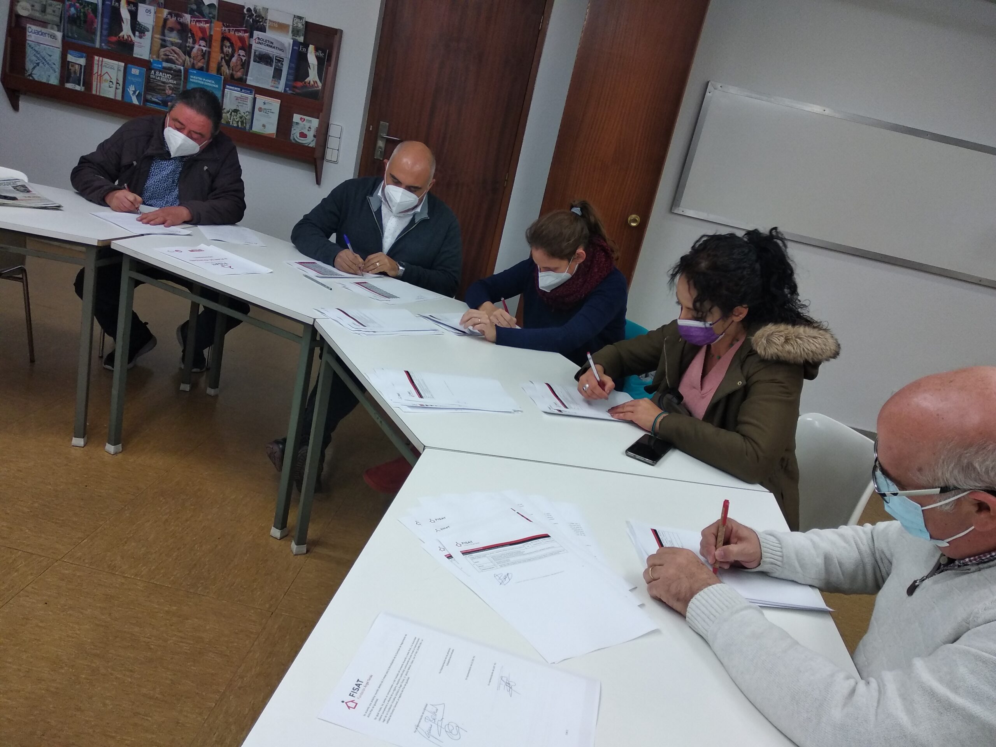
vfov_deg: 53.1
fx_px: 748
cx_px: 498
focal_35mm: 26
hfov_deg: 67.3
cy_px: 374
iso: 320
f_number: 2.2
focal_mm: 3.81
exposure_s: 1/50
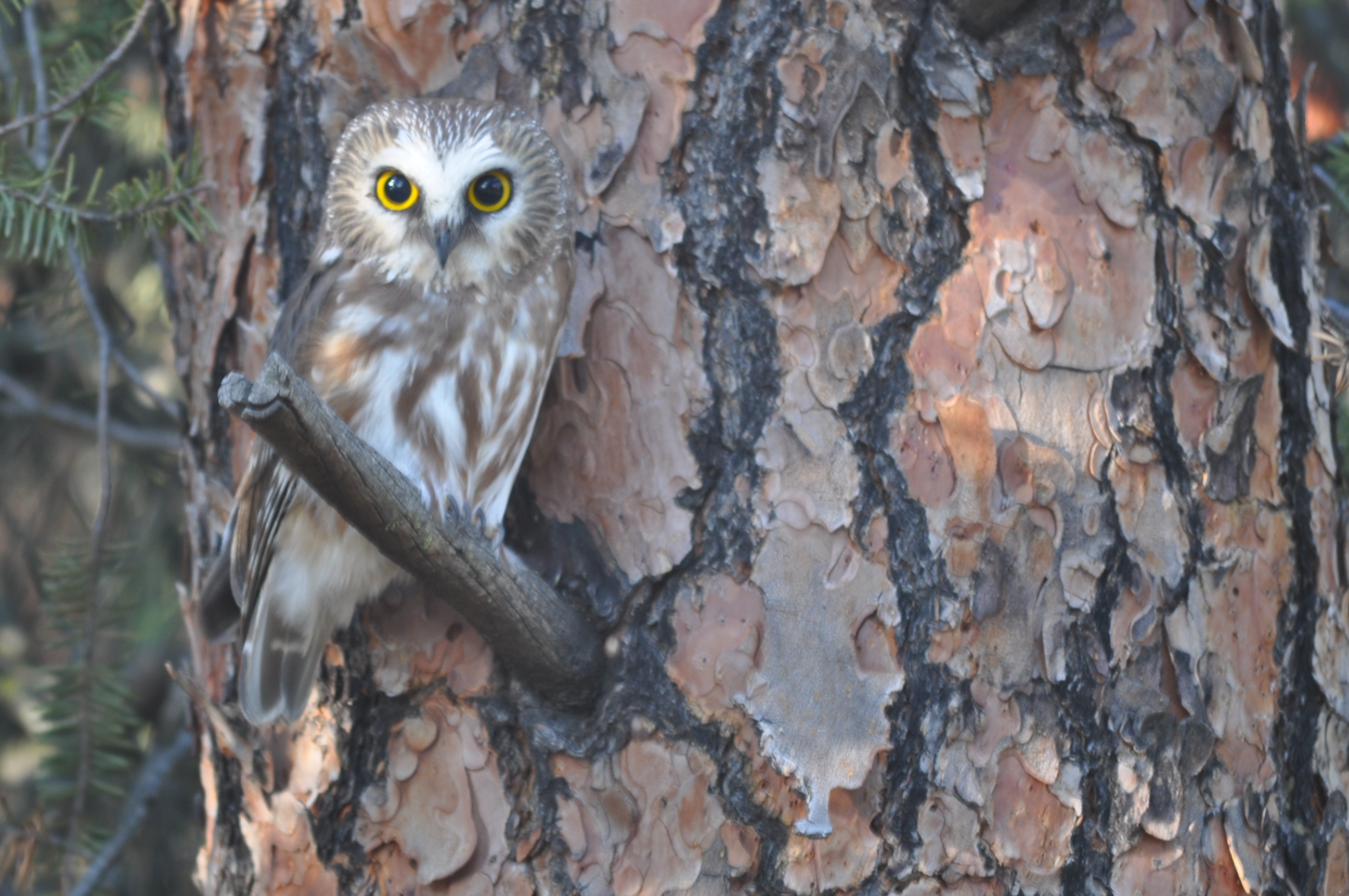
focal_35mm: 372
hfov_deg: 5.5
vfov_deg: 3.7
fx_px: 13923
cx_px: 621
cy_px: 370
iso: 220
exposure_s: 1/30
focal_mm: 200
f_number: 5.6
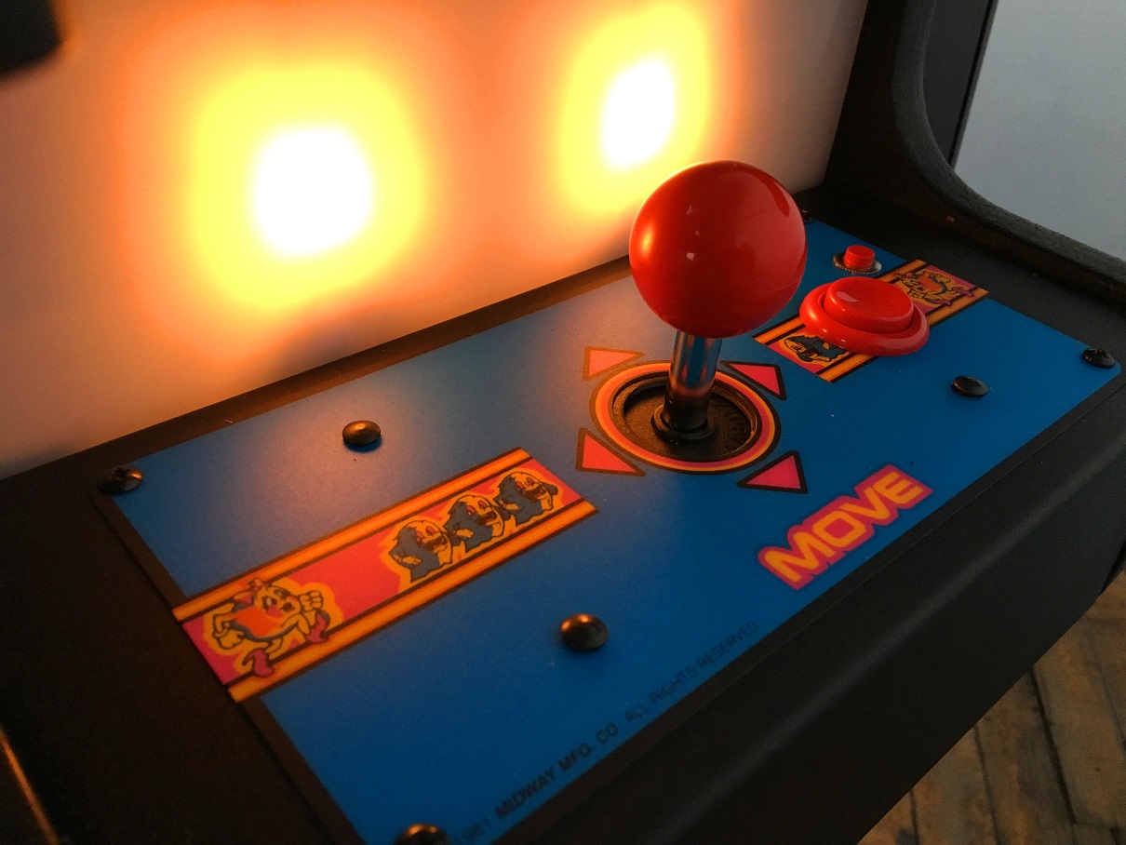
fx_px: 944
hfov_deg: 61.6
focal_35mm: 29
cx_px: 563
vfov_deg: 48.2
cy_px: 422
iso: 200
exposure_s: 1/24
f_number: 2.2
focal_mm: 4.15
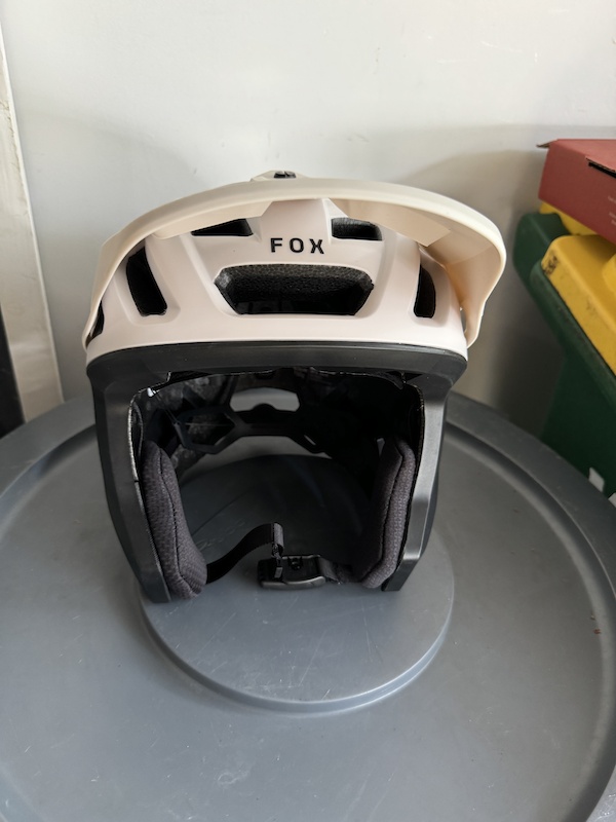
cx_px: 308
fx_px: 569
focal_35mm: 24
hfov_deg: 56.8
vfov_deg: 71.6
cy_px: 411
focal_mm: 6.76
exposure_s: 1/72
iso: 200
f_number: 1.78
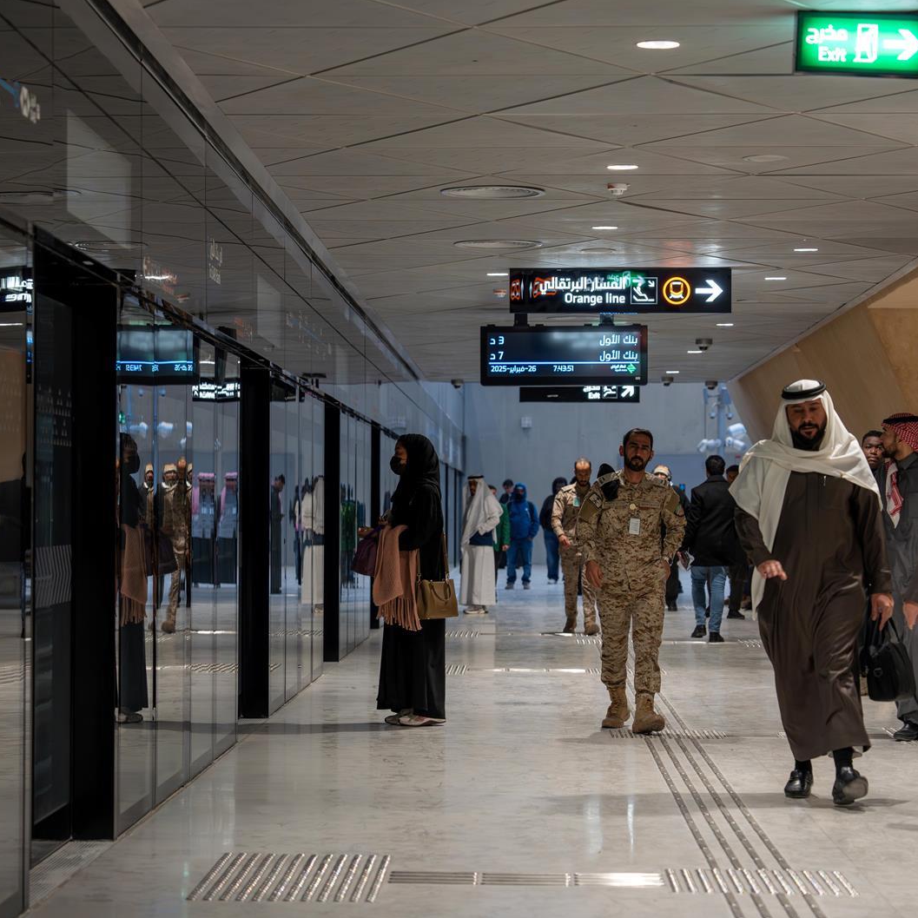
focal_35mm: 90
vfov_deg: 19.3
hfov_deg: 19.3
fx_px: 2700
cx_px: 437
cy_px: 459
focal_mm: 70
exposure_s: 1/100
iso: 1000
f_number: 3.5
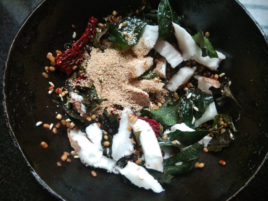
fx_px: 163
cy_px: 100
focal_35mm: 21
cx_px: 134
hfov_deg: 79.0
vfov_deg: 63.4
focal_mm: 3.57
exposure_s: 1/33
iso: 400
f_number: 2
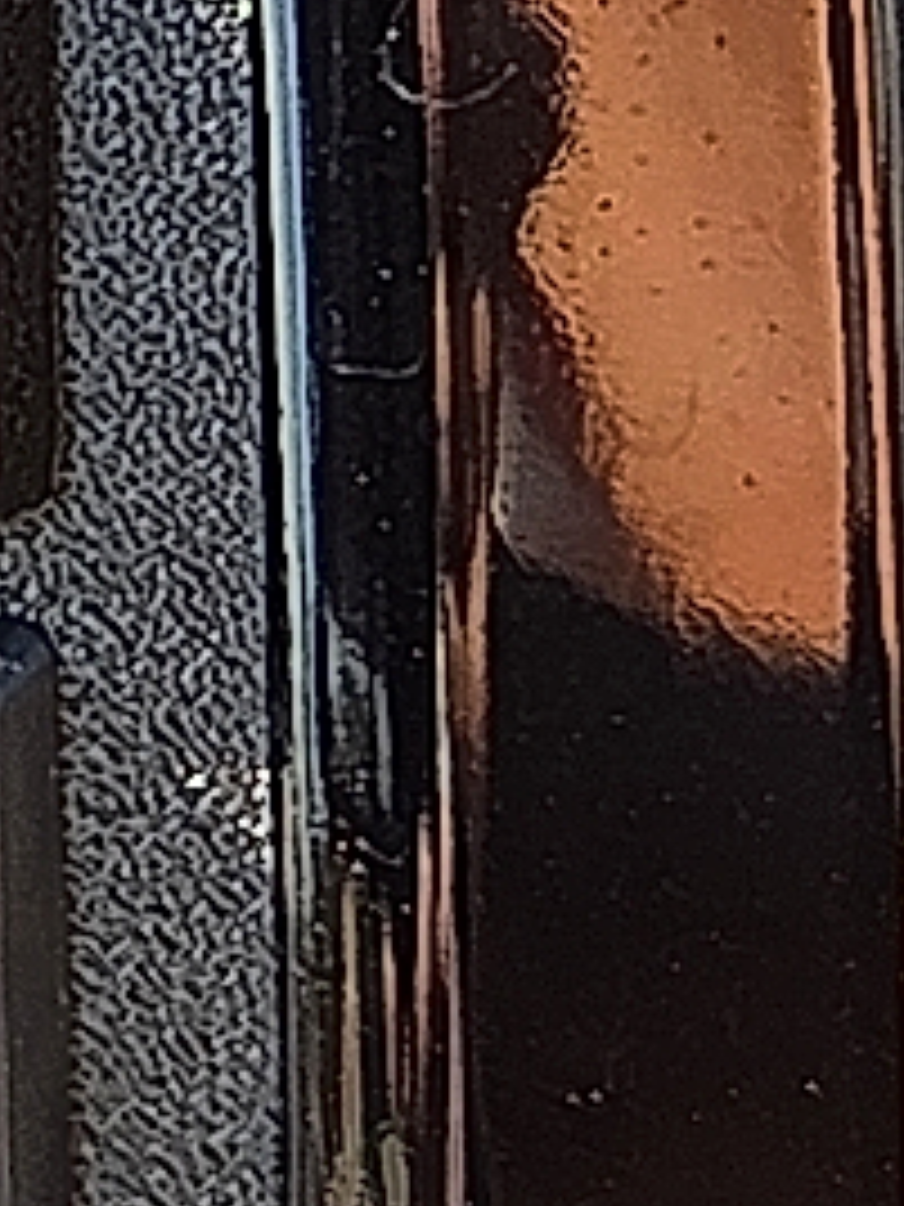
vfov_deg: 7.9
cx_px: -2370
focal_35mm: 251
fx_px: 8740
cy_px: 72
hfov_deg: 5.4
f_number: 1.8
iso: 76
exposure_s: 1/769
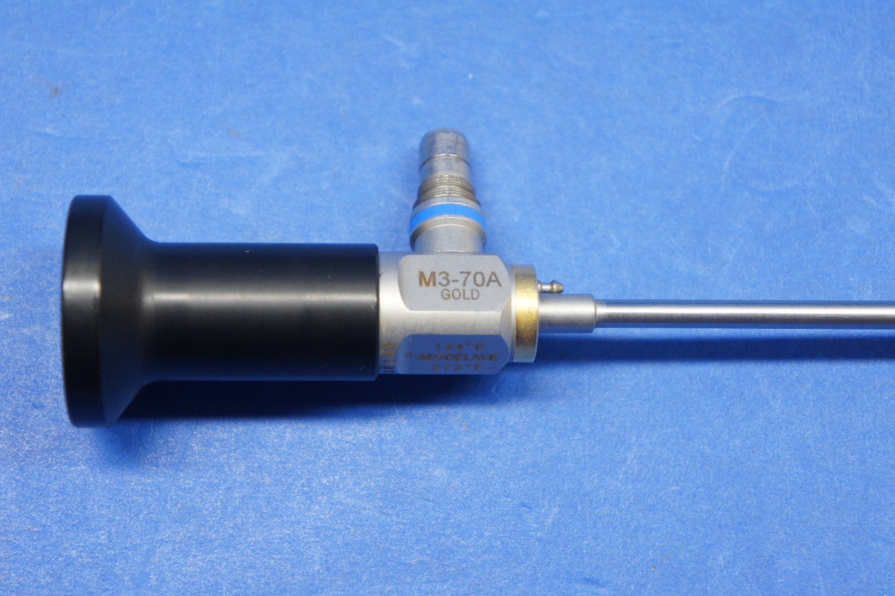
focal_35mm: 82
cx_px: 448
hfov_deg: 24.6
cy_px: 298
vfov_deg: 16.5
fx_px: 2050
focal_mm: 55
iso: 1000
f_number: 5.6
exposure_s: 1/100
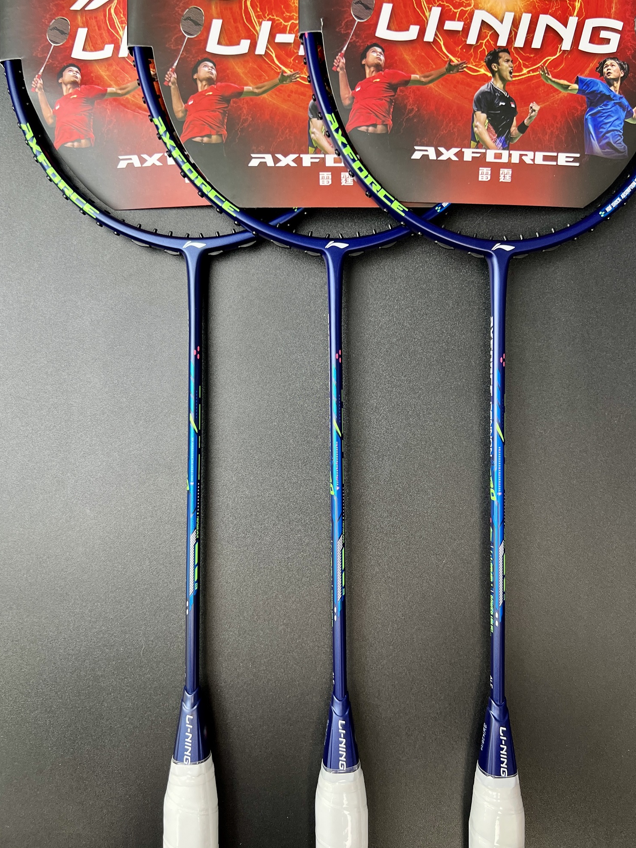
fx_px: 686
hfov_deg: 49.7
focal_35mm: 28
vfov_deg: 63.4
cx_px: 333
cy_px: 399
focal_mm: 5.7
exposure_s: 1/121
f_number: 1.5
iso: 125
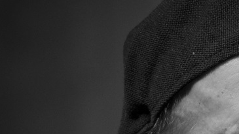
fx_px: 7279
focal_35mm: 1149
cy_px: 295
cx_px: 280
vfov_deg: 1.1
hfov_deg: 1.9
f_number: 2.8
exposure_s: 1/200
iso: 1250
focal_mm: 200
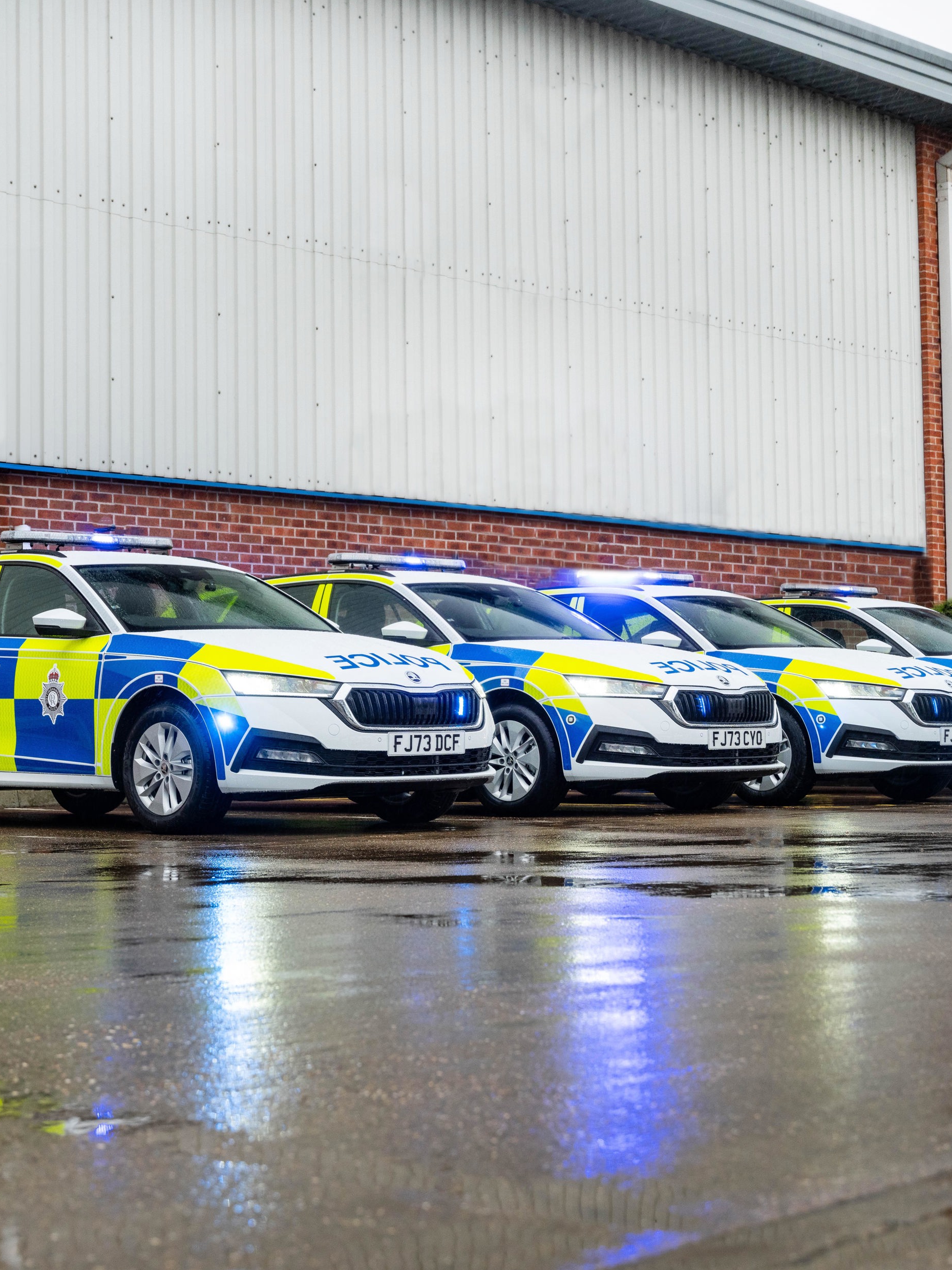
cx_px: 503
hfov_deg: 22.6
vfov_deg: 29.9
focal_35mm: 65
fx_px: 2379
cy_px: 631
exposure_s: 1/125
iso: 640
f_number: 4
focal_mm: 44.6
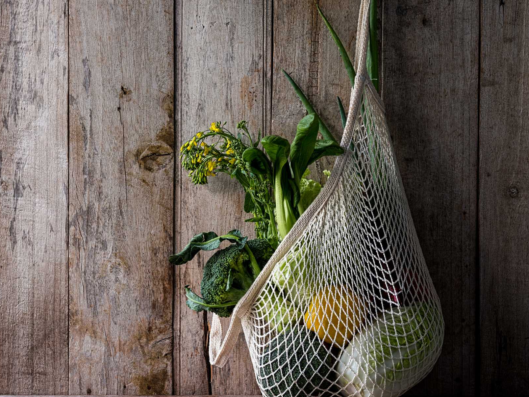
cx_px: 233
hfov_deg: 16.3
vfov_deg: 12.2
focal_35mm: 121
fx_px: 1849
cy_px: 178
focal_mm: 120
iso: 100
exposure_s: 1.5
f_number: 16
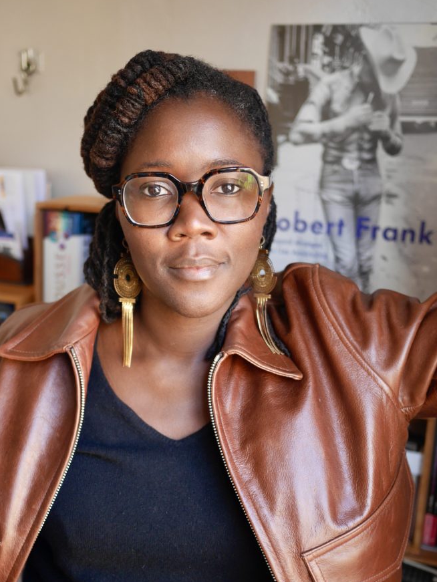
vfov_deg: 40.3
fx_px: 791
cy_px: 333
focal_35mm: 47
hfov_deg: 30.9
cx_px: 191
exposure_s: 1/80
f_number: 1.7
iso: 200
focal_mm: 20
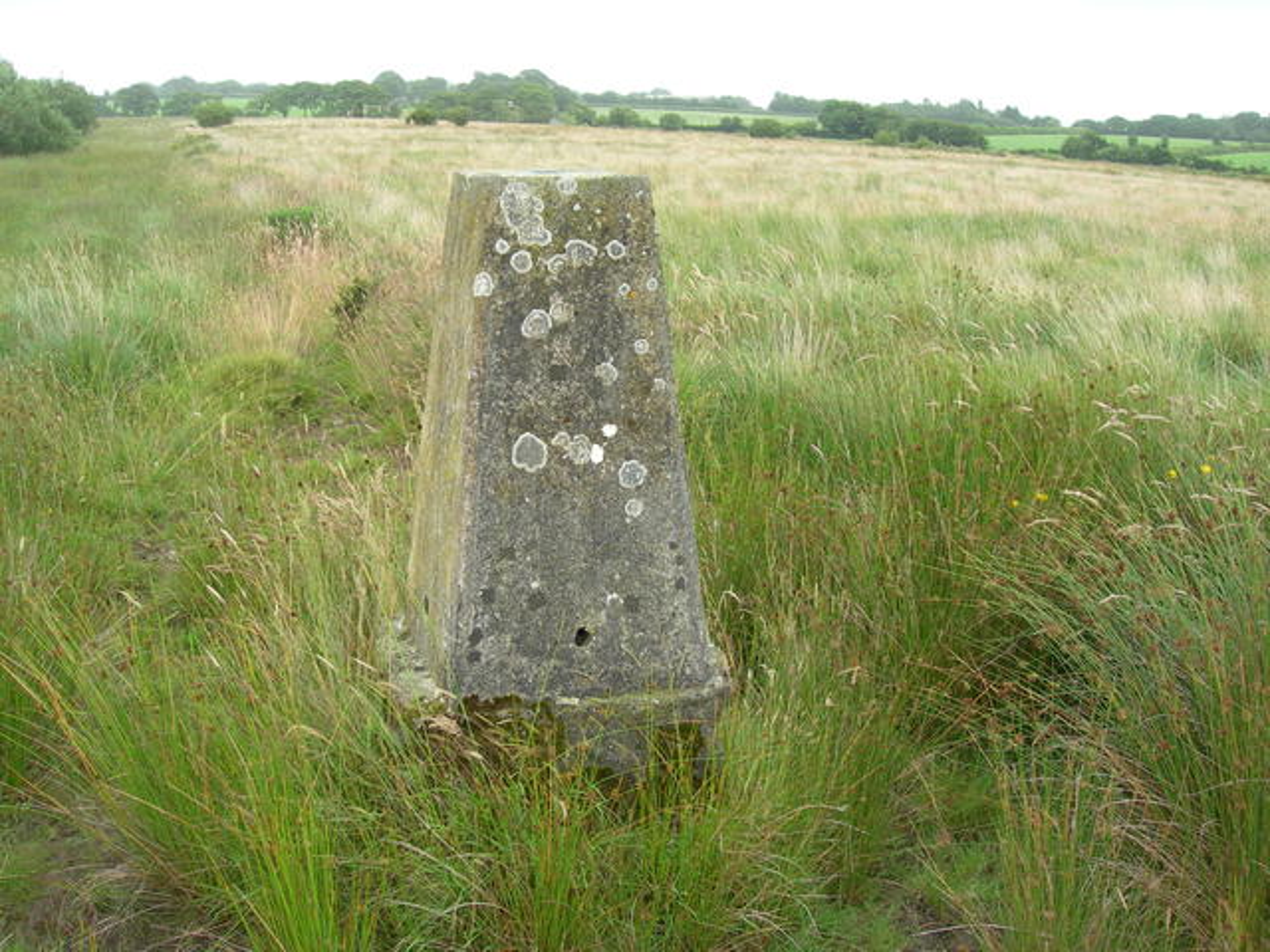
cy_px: 476
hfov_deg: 49.0
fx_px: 1394
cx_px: 635
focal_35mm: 38
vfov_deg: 37.7
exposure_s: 1/76.8
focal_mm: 7.8
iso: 50
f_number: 4.8
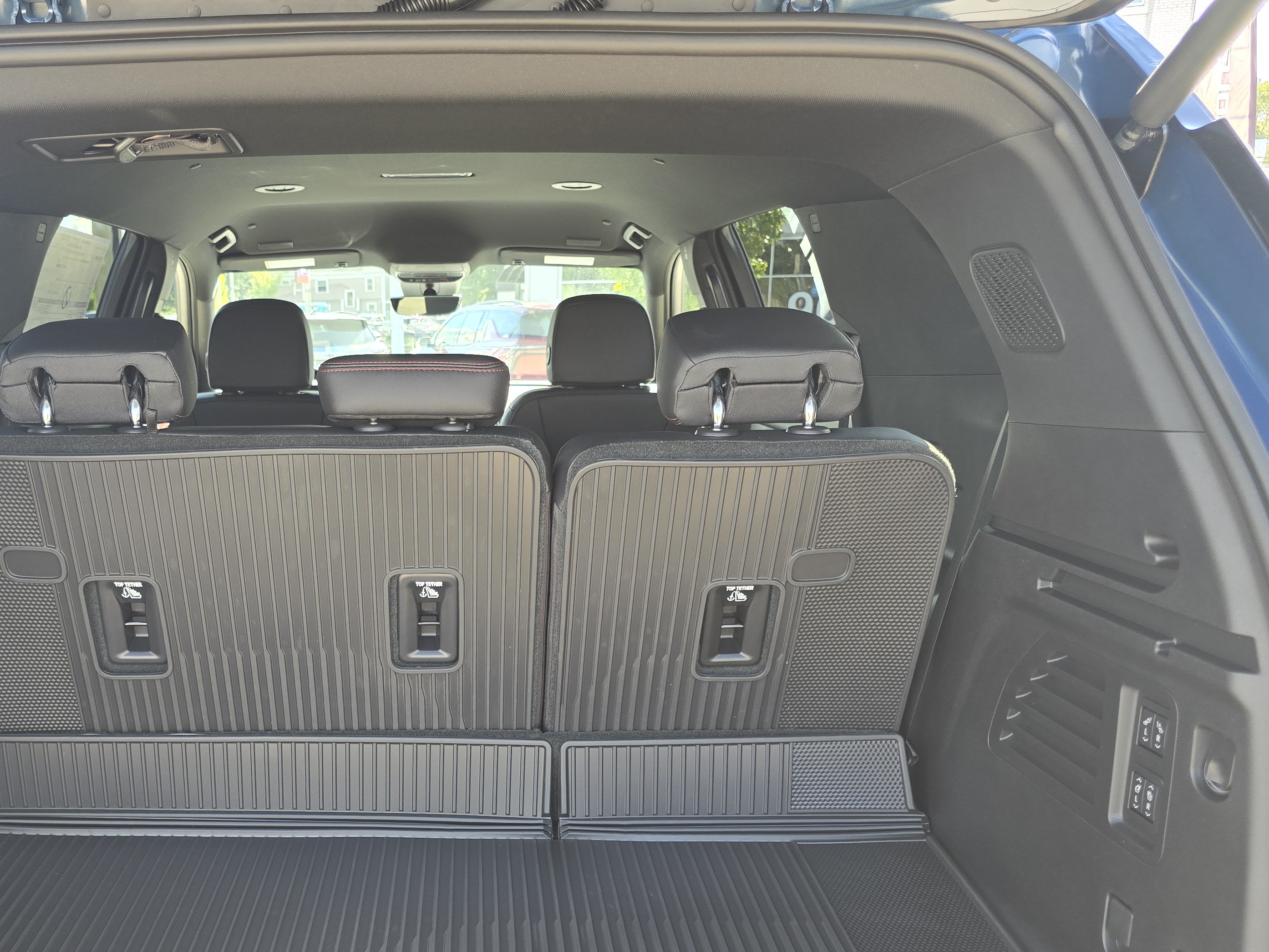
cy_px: 680
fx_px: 1210
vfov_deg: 42.0
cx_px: 425
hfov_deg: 54.3
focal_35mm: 33
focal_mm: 6.3
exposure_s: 1/180
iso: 50
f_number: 1.7
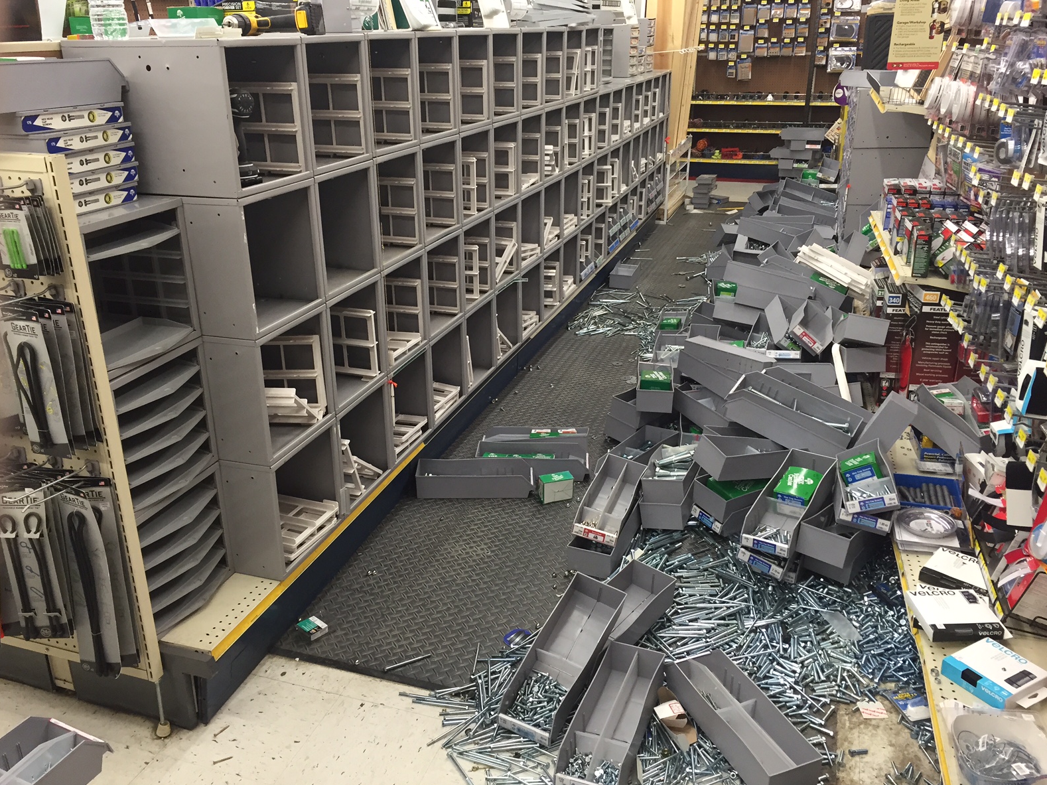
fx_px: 907
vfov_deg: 46.8
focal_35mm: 30
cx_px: 508
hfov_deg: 60.0
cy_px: 382
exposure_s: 1/30
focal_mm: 4.15
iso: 100
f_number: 2.2
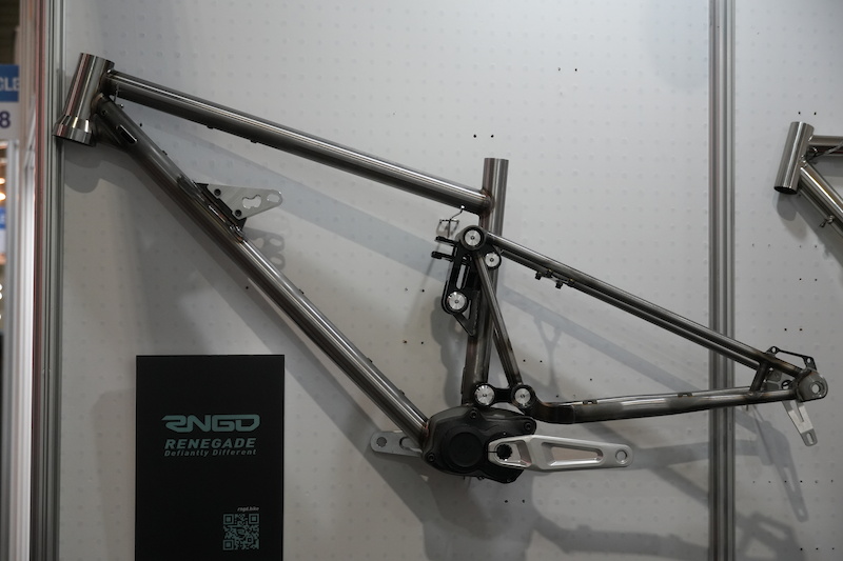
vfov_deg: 16.8
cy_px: 280
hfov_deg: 25.1
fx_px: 1896
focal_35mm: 81
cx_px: 422
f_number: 5
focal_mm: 54
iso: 1000
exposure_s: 1/160
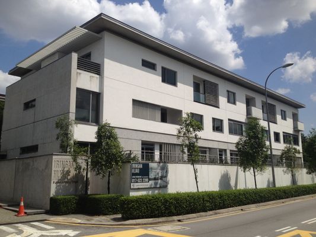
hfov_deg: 52.6
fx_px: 320
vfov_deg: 40.7
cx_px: 158
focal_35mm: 35
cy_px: 118
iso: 50
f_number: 2.4
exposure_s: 1/4255
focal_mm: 4.28
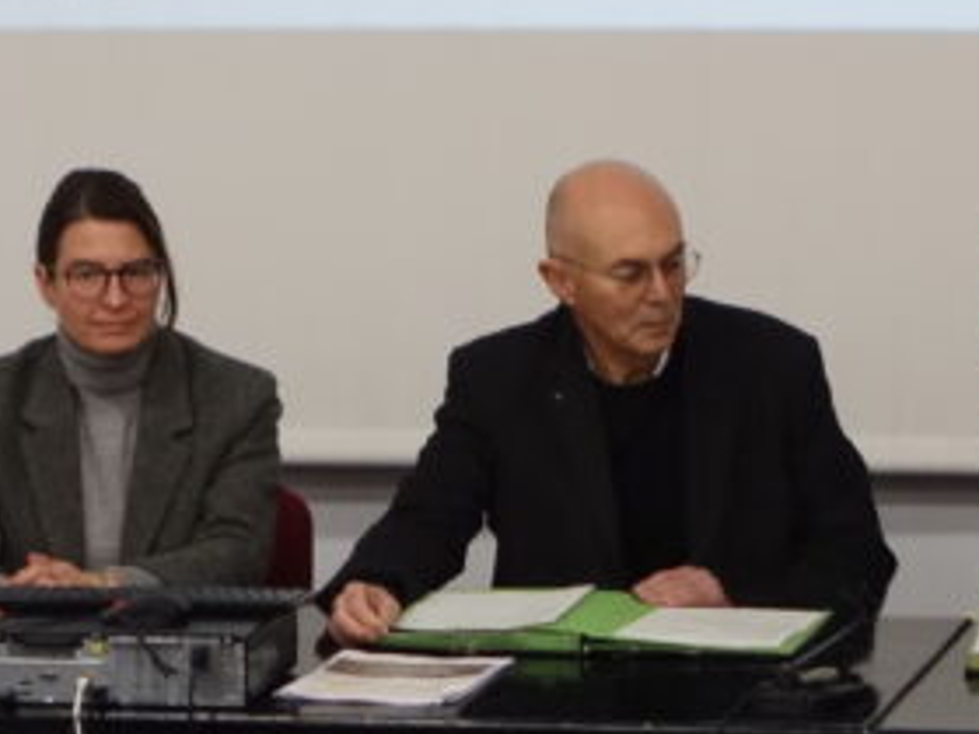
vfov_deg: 4.2
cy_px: -2
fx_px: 9955
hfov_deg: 5.6
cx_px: 360
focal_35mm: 352
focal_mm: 37.1
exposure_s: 1/40
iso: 800
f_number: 4.9
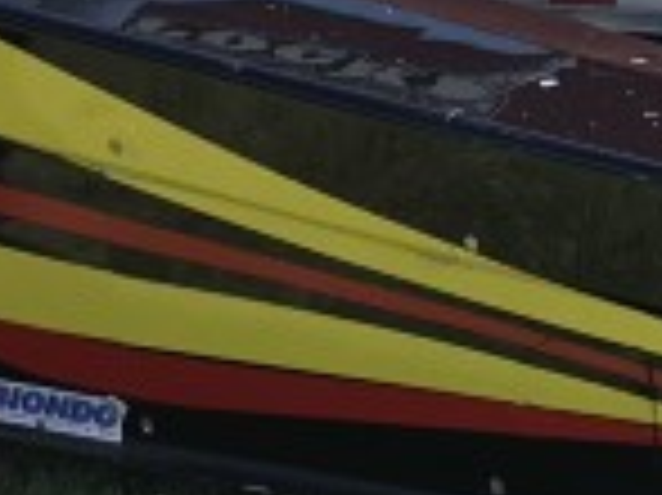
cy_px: 50
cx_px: 689
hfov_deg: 10.1
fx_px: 3726
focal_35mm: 195
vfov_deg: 7.6
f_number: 1.8
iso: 20
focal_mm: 3.99
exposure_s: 1/1244
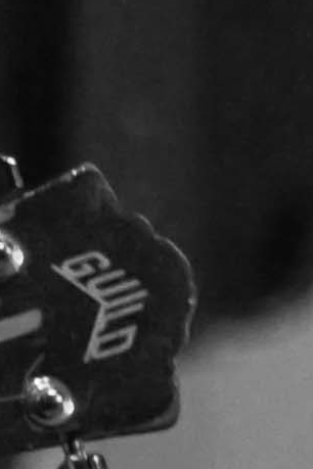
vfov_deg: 1.0
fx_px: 26494
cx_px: -1657
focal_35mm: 2032
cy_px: 61
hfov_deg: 0.7
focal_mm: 145
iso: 1250
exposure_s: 1/40
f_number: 2.8
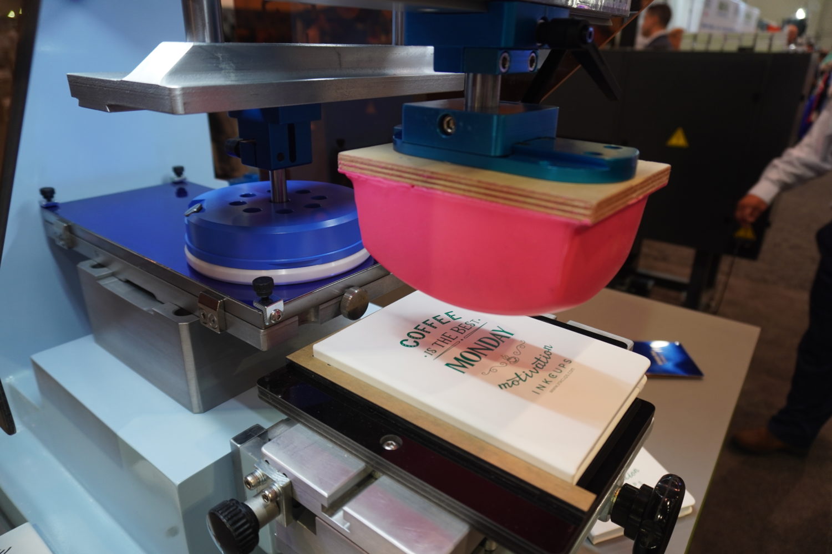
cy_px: 277
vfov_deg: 53.1
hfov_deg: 73.7
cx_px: 416
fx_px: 555
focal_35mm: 24
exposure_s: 1/60
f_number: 4
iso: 320
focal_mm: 16
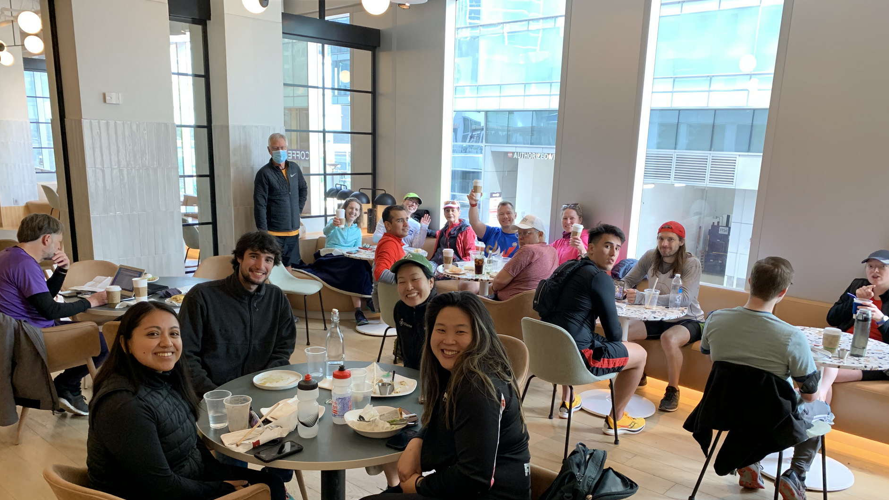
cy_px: 311
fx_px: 684
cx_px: 439
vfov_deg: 39.9
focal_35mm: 29
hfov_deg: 66.1
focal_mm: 4.25
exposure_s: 1/60
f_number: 1.8
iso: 160
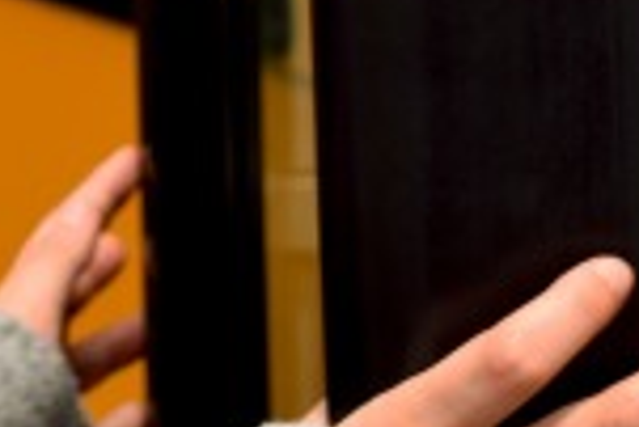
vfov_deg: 4.3
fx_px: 5632
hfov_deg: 6.3
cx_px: -652
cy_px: -560
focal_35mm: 317
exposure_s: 1/800
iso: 100
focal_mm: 40
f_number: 5
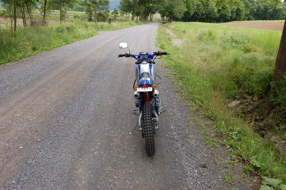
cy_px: 95
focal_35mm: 34
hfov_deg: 55.2
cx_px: 143
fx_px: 274
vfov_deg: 38.3
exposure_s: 1/200
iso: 200
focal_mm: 23
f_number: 7.1
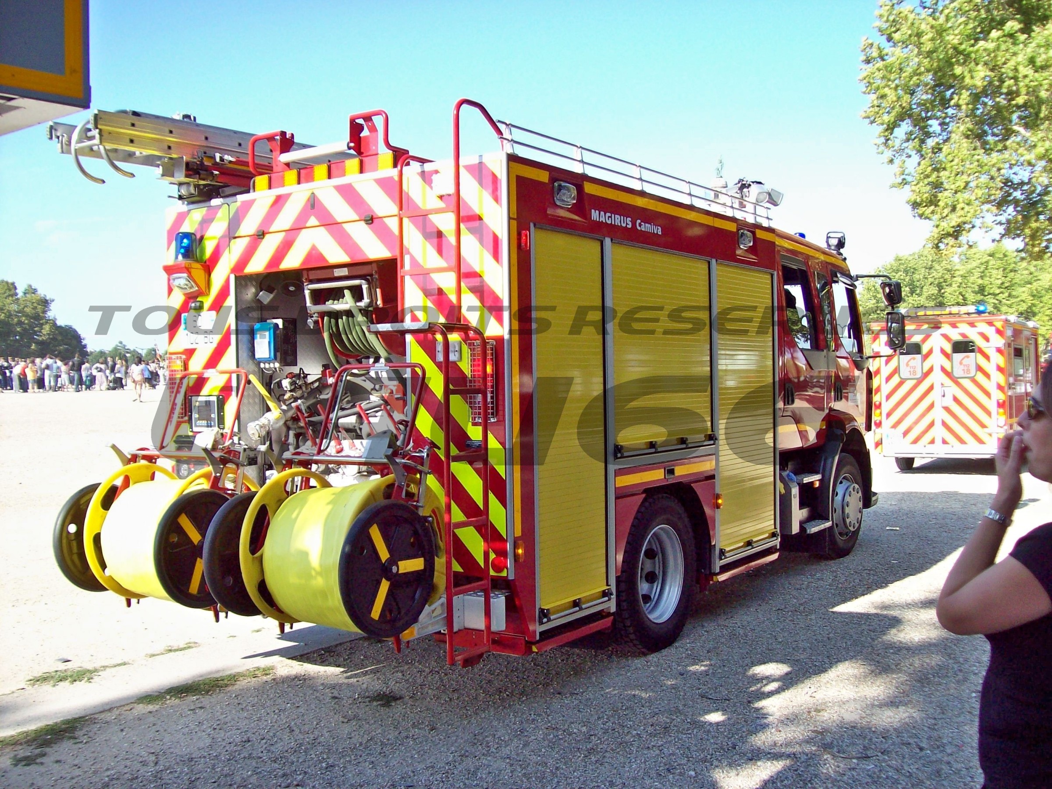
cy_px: 394
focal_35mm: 36
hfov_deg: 51.4
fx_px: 1094
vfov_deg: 39.7
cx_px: 526
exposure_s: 1/436
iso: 80
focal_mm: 6
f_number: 2.7
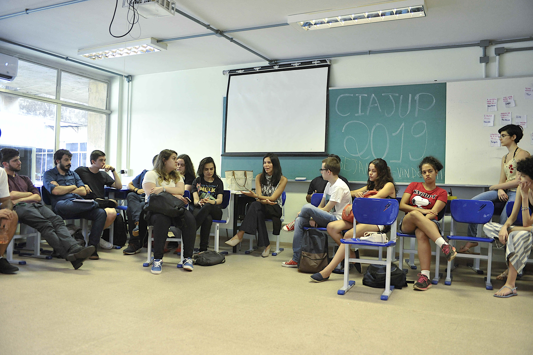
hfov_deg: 65.5
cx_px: 266
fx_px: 414
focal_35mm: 28
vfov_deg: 46.3
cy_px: 178
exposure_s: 1/100
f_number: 3.5
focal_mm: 28
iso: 2500
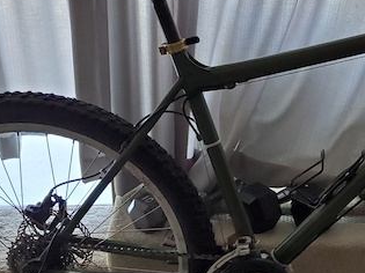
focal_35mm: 66
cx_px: 346
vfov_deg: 22.2
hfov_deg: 28.0
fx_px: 696
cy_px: 182
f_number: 1.5
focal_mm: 4.3
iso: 320
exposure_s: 1/120
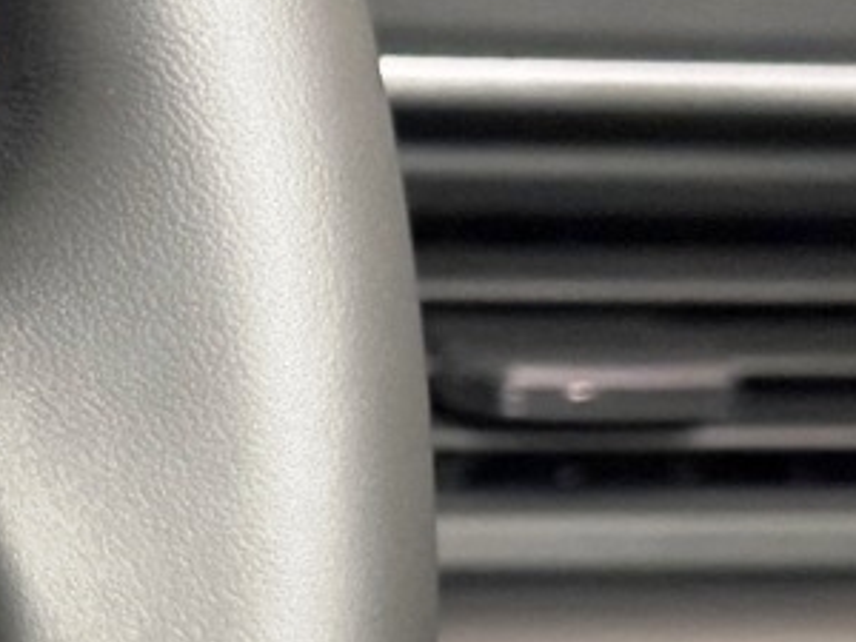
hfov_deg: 11.4
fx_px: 4055
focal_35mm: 164
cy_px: 576
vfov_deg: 9.0
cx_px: -539
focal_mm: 6.86
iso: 640
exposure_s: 1/30
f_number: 1.78
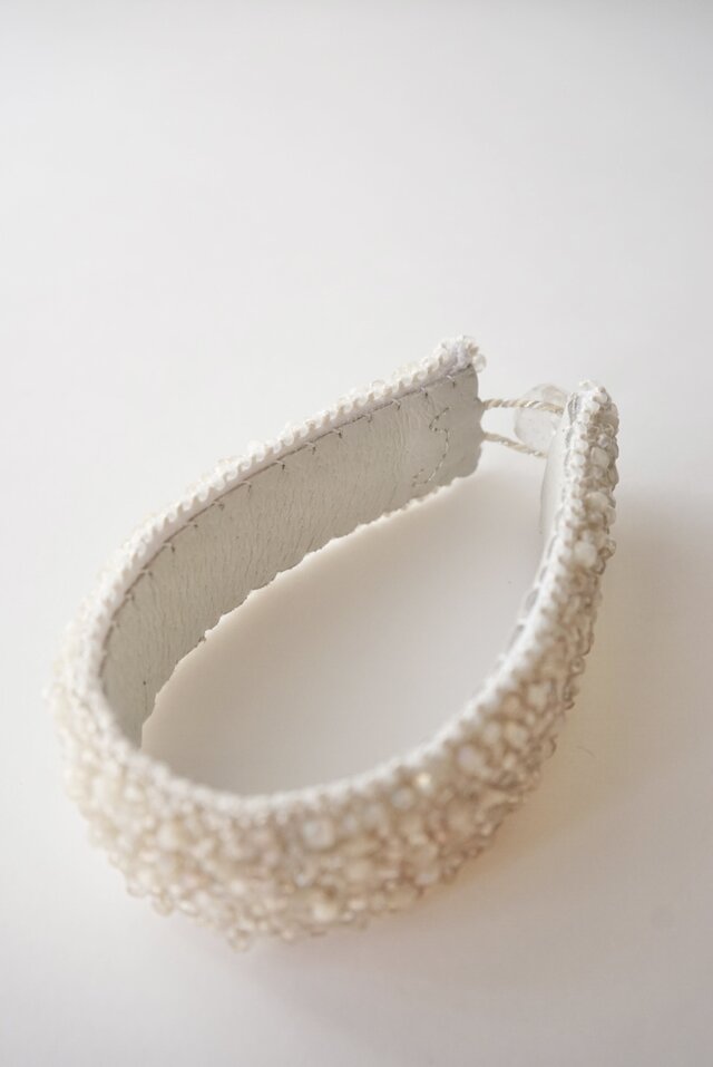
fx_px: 1156
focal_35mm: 39
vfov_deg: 49.5
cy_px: 534
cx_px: 356
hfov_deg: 34.3
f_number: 7.1
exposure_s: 1/60
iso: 640
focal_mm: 26
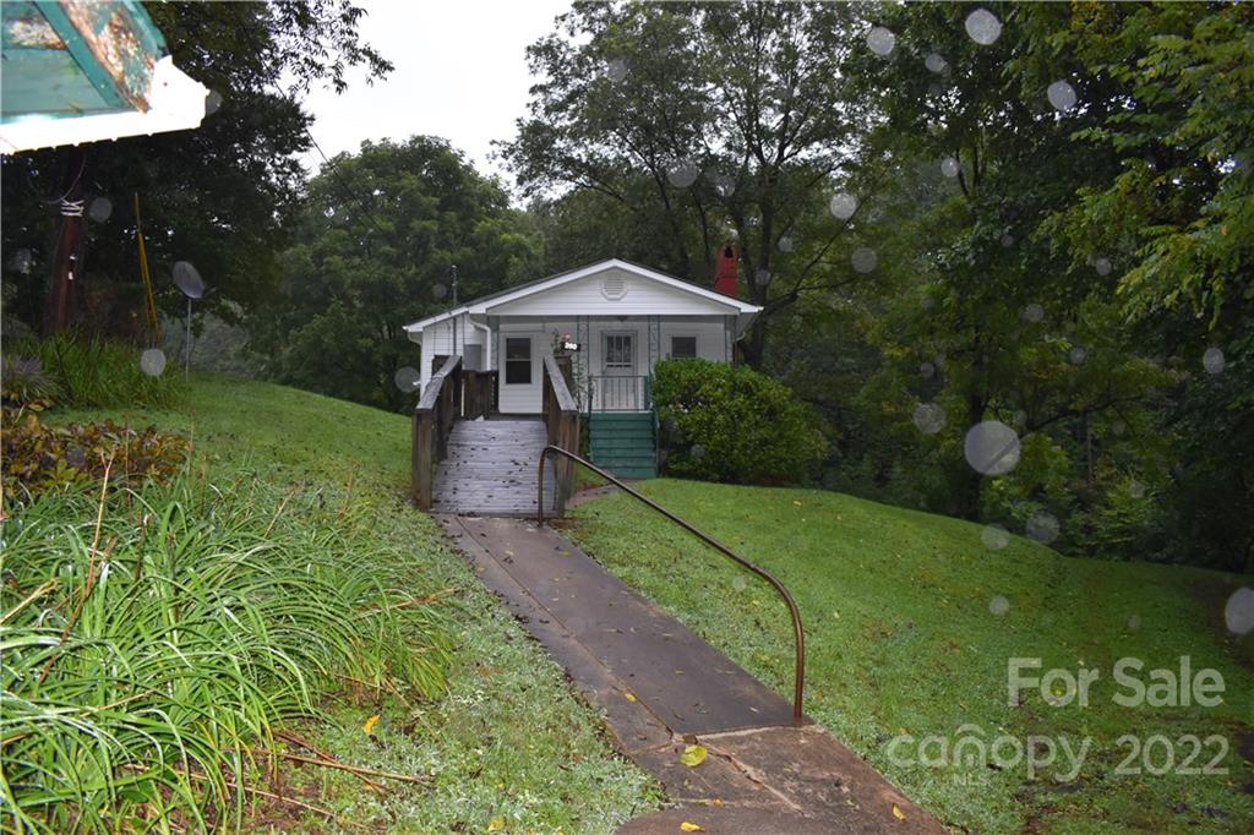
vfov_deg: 47.9
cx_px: 627
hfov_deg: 67.4
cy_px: 418
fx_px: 940
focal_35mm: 27
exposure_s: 1/100
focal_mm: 18
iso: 800
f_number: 5
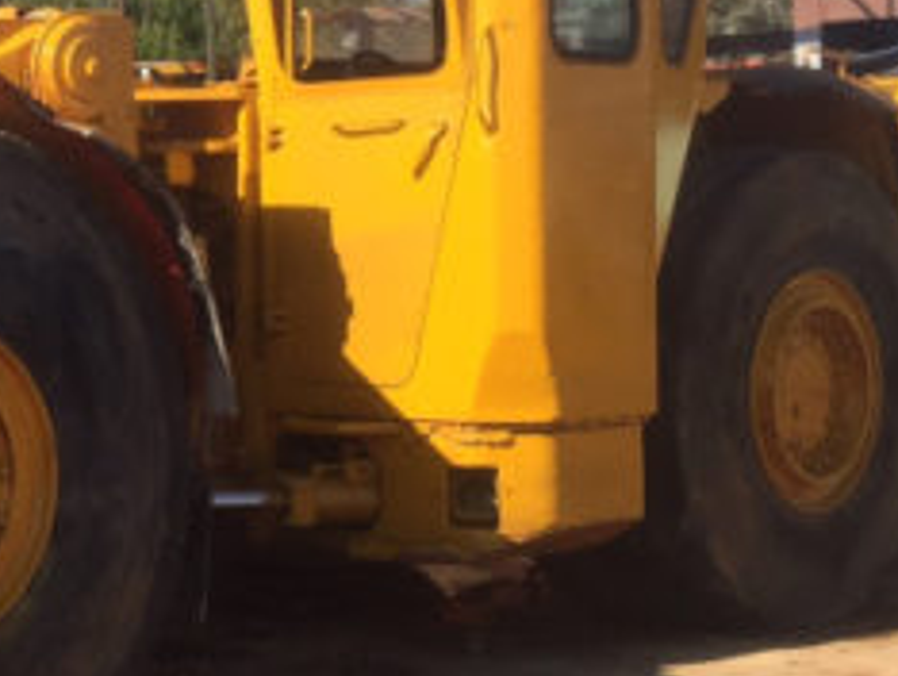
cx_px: -184
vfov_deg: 15.6
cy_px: 284
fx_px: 2467
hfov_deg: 19.4
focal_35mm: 95
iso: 32
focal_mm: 4.15
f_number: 2.2
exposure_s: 1/1199
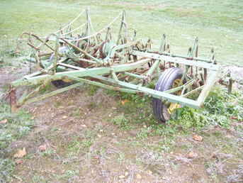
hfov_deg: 51.3
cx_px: 122
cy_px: 92
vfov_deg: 39.7
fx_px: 253
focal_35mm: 36
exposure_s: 1/80
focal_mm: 6
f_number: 2.7
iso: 80
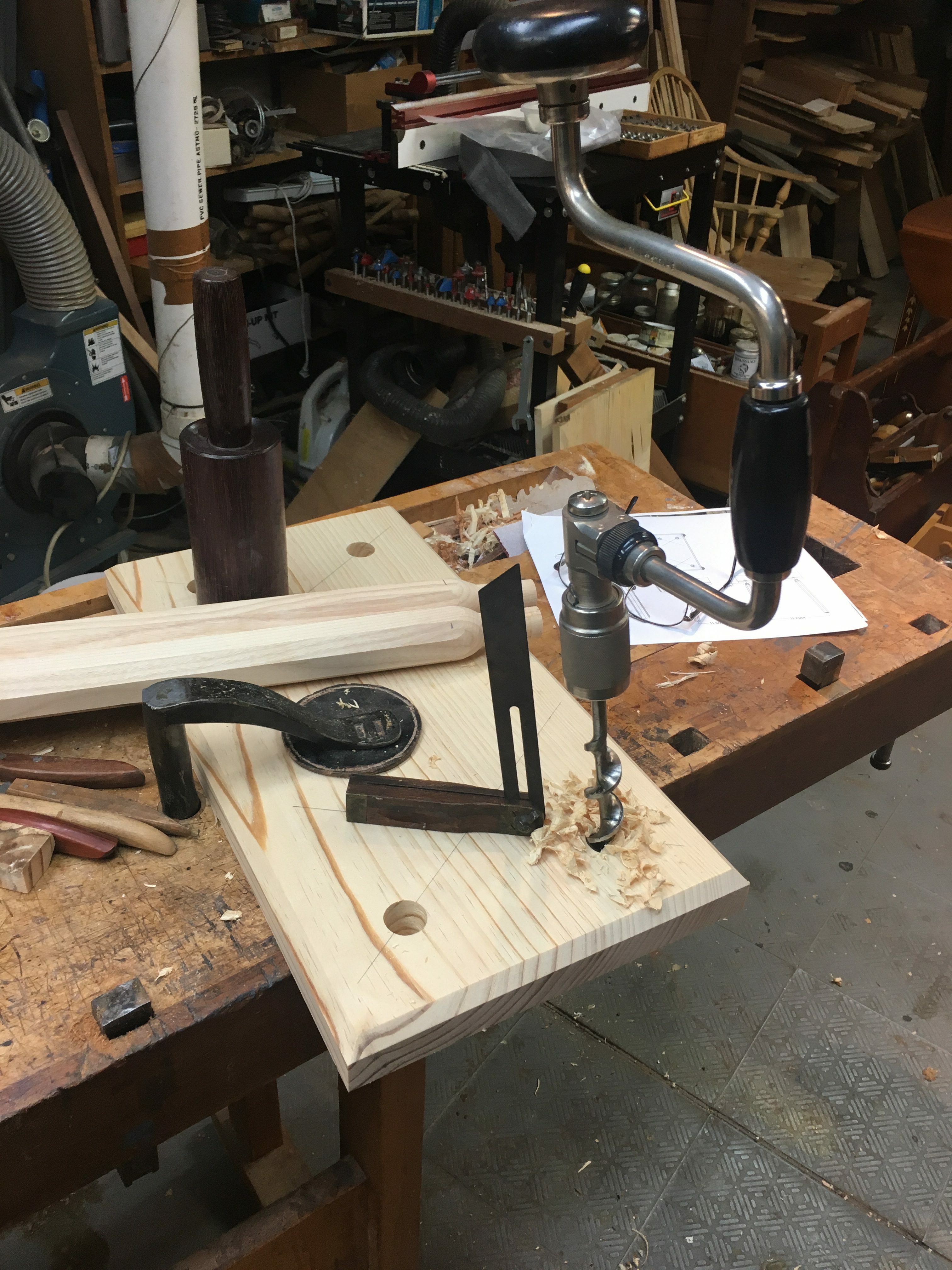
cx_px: 476
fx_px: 1063
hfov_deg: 48.2
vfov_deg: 61.7
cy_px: 635
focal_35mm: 29
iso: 50
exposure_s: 1/30
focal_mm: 4.15
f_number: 2.2
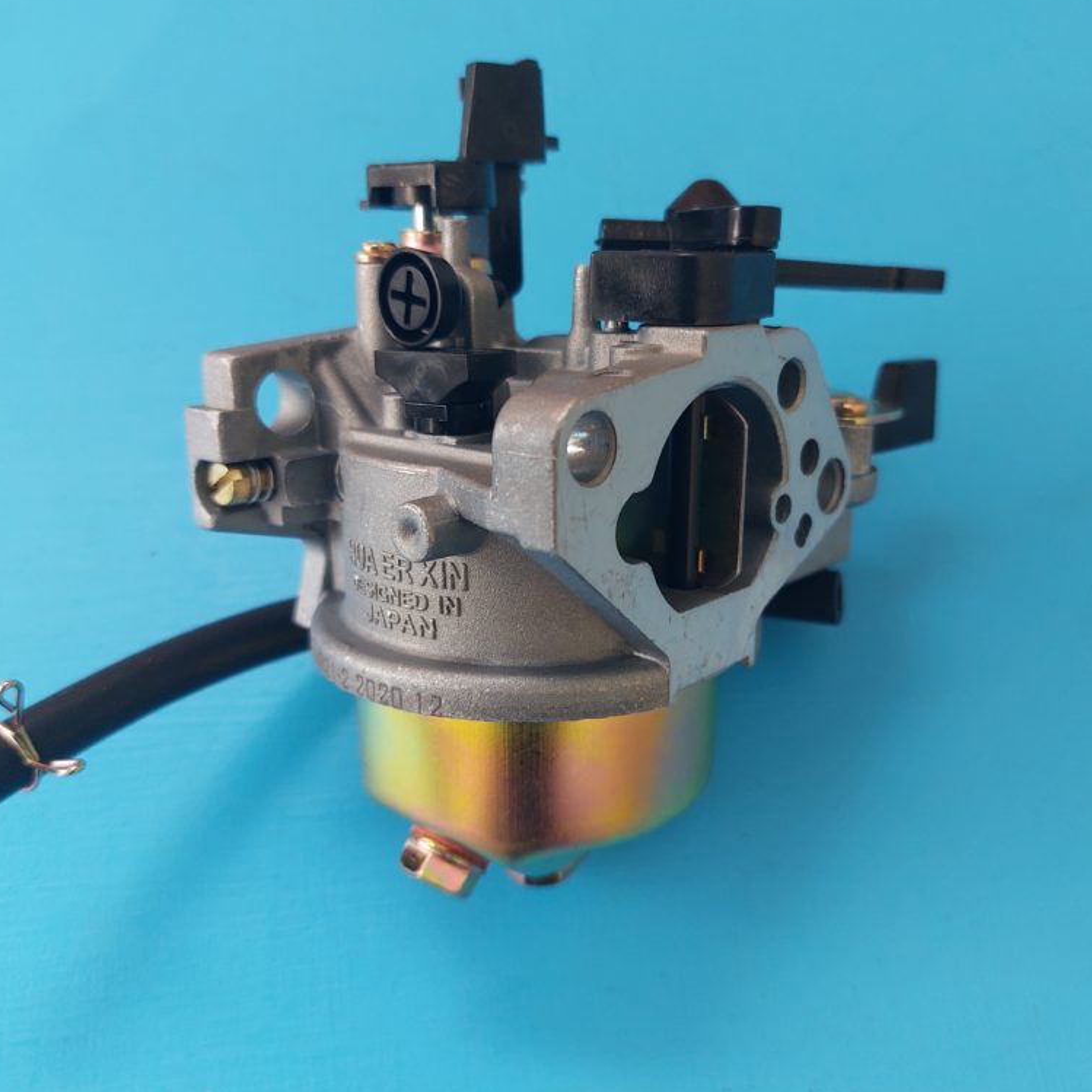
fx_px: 1035
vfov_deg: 55.6
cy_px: 538
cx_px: 592
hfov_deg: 55.6
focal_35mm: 29
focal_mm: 5.23
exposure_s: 1/50
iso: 320
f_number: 1.8
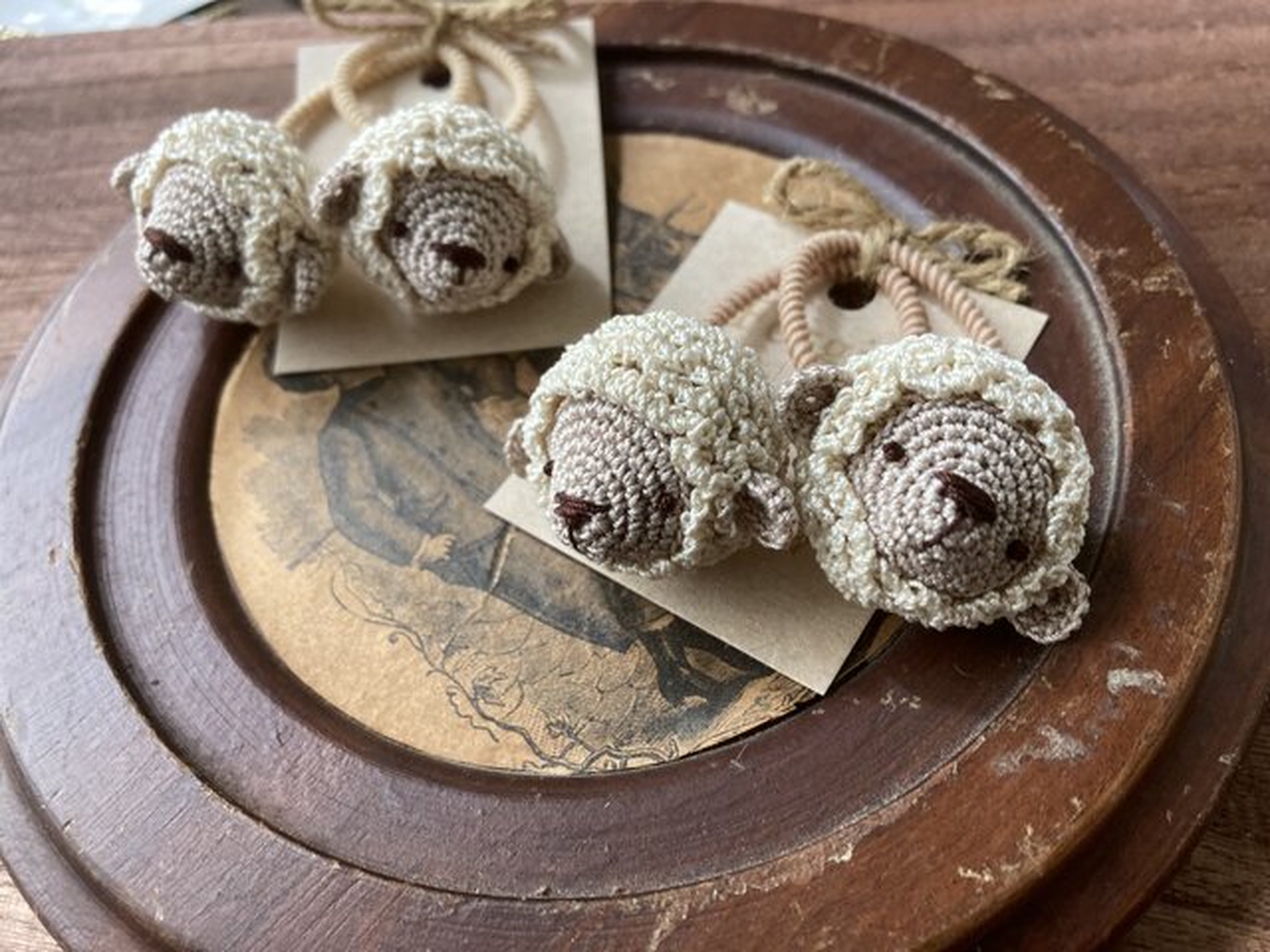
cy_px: 476
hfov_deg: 63.4
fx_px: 1027
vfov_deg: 49.7
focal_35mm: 28
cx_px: 635
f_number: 1.8
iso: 160
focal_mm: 3.99
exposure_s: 1/60
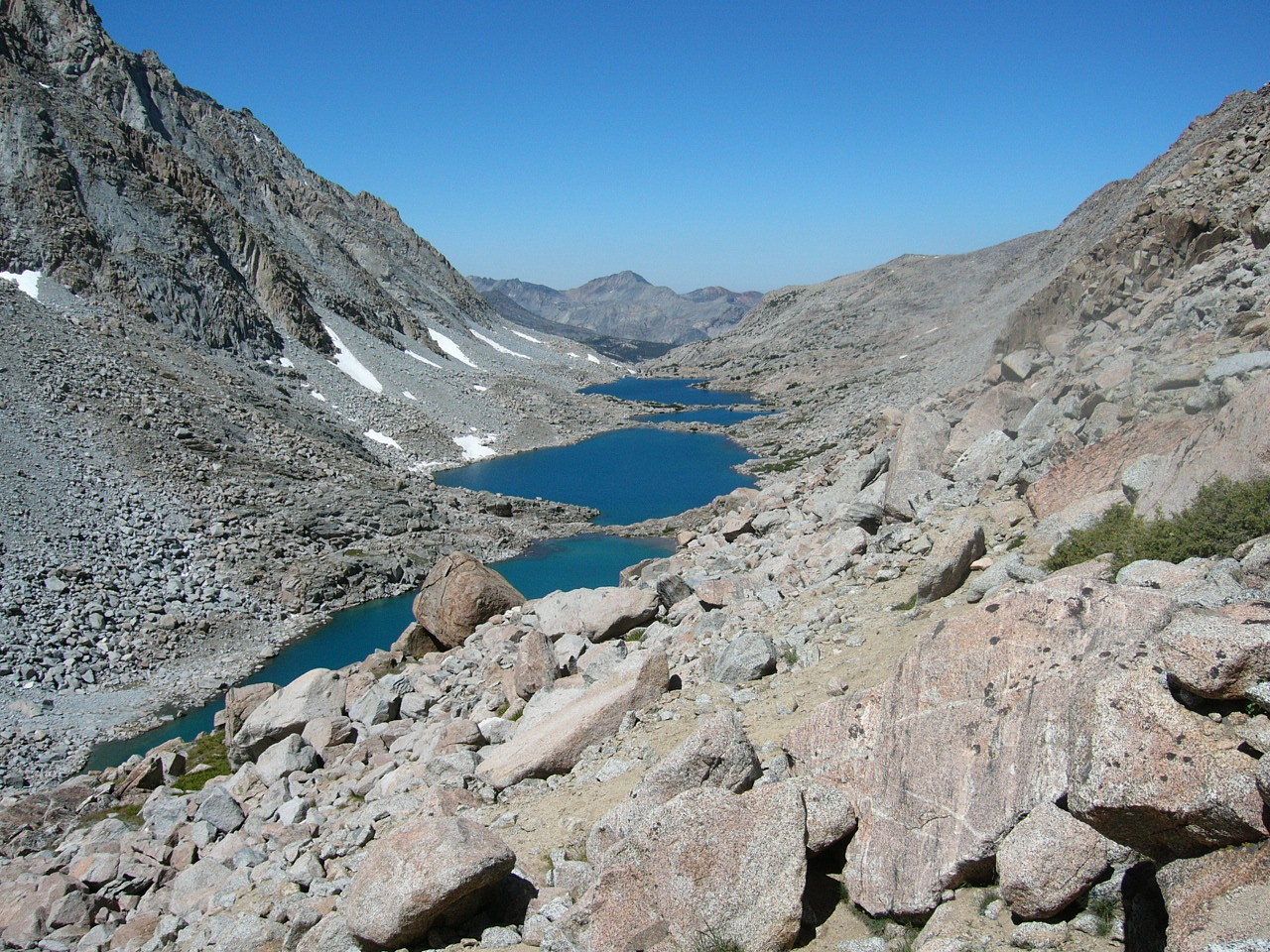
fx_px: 1284
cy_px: 476
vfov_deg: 40.7
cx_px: 635
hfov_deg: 52.6
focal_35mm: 35
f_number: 8
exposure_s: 1/200
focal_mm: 5.8
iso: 50
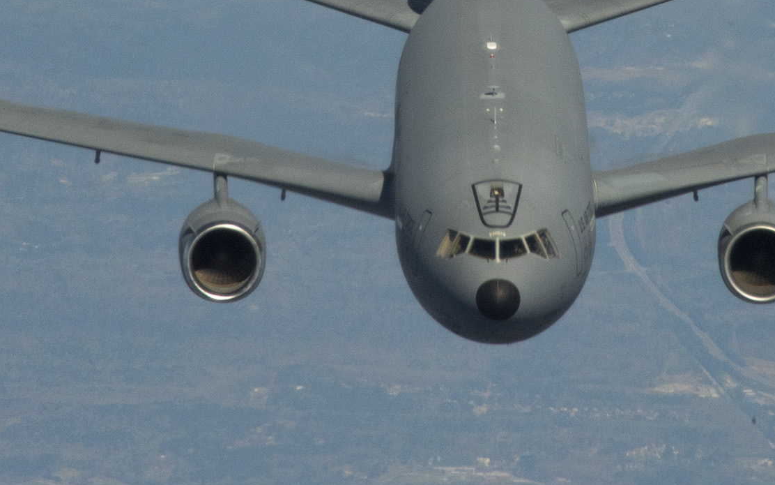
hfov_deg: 3.2
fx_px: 13940
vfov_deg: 2.0
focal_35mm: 660
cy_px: 36
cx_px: 490
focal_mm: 300
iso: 1000
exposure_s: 1/1250
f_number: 25
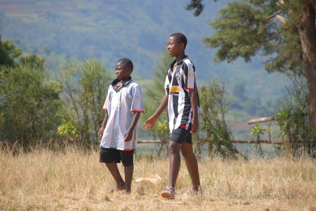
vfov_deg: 4.6
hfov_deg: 6.9
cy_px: 106
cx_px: 158
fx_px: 2636
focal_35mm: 300
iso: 400
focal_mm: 200
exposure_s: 1/800
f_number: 5.6
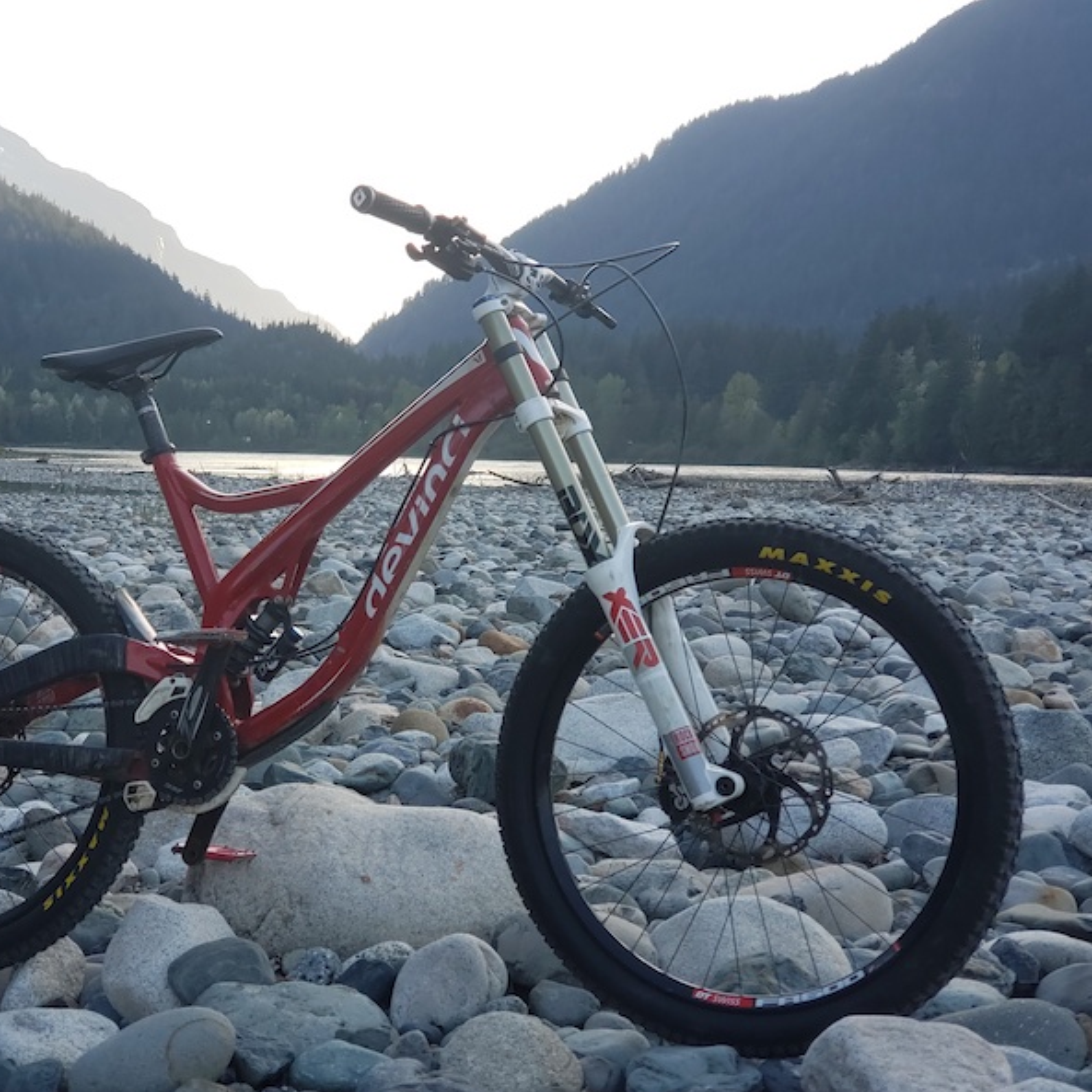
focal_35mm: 62
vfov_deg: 27.7
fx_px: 2213
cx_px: 387
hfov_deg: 27.6
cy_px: 551
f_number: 2.4
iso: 32
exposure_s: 1/181
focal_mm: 6
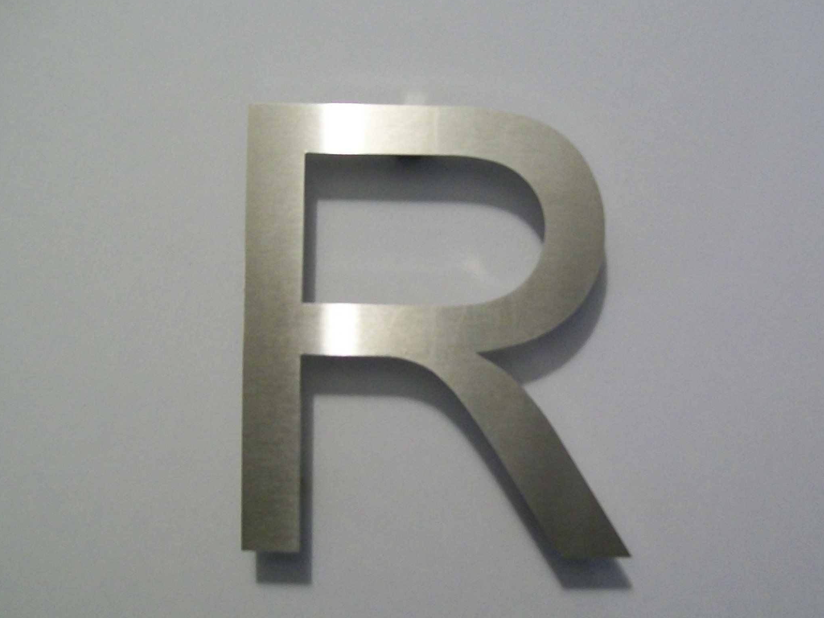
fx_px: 1024
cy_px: 333
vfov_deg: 33.6
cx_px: 435
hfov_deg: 43.8
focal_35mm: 43
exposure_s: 1/20
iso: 160
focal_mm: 6.1
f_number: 2.7
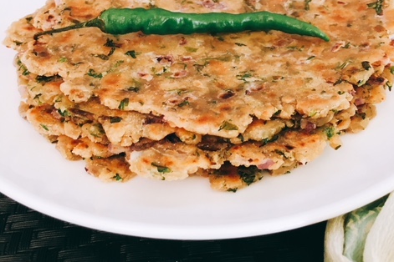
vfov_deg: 31.6
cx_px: 200
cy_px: 43
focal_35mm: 41
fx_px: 449
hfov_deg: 47.4
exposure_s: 1/33
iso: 80
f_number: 2.2
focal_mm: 4.15
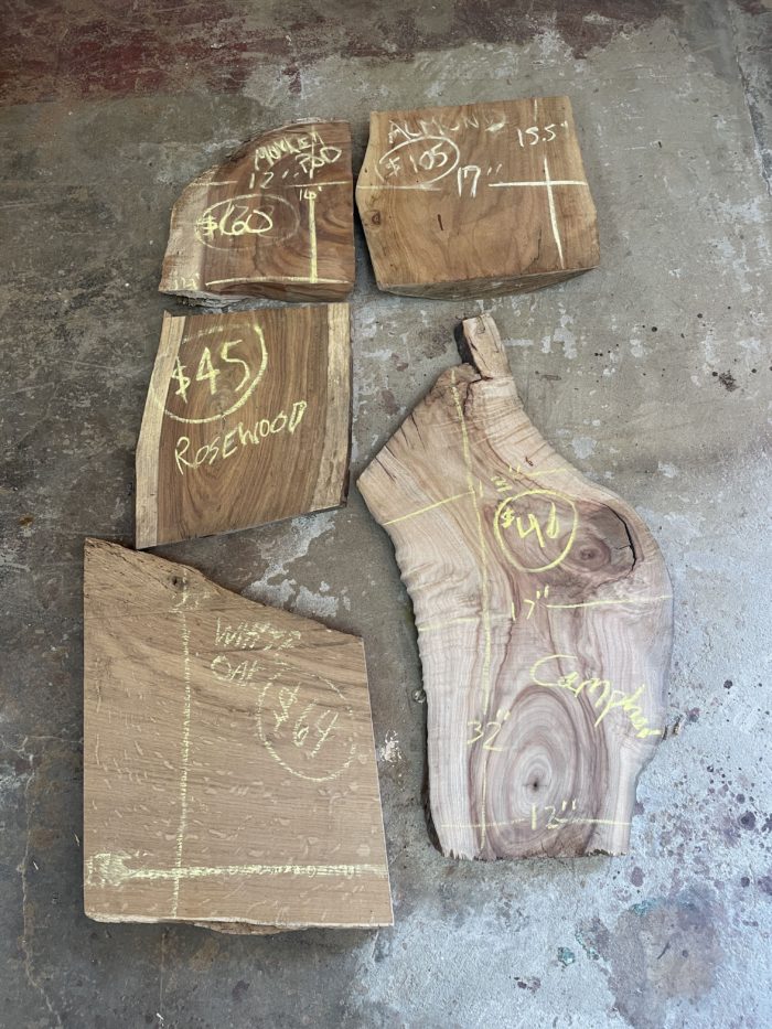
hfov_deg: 53.1
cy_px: 514
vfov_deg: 67.3
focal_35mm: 26
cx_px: 386
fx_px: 773
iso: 80
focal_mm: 4.2
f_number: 1.6
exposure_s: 1/60
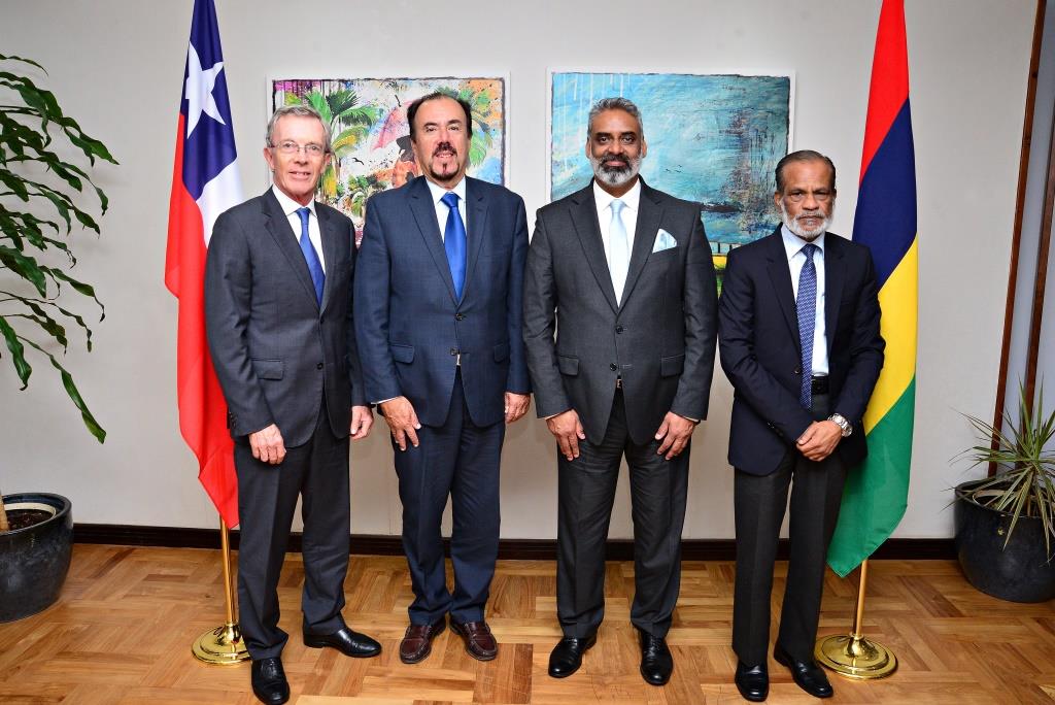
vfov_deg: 53.2
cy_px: 352
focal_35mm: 24
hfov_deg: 73.7
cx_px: 528
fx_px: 704
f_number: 8
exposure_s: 1/200
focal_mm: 24
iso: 1600
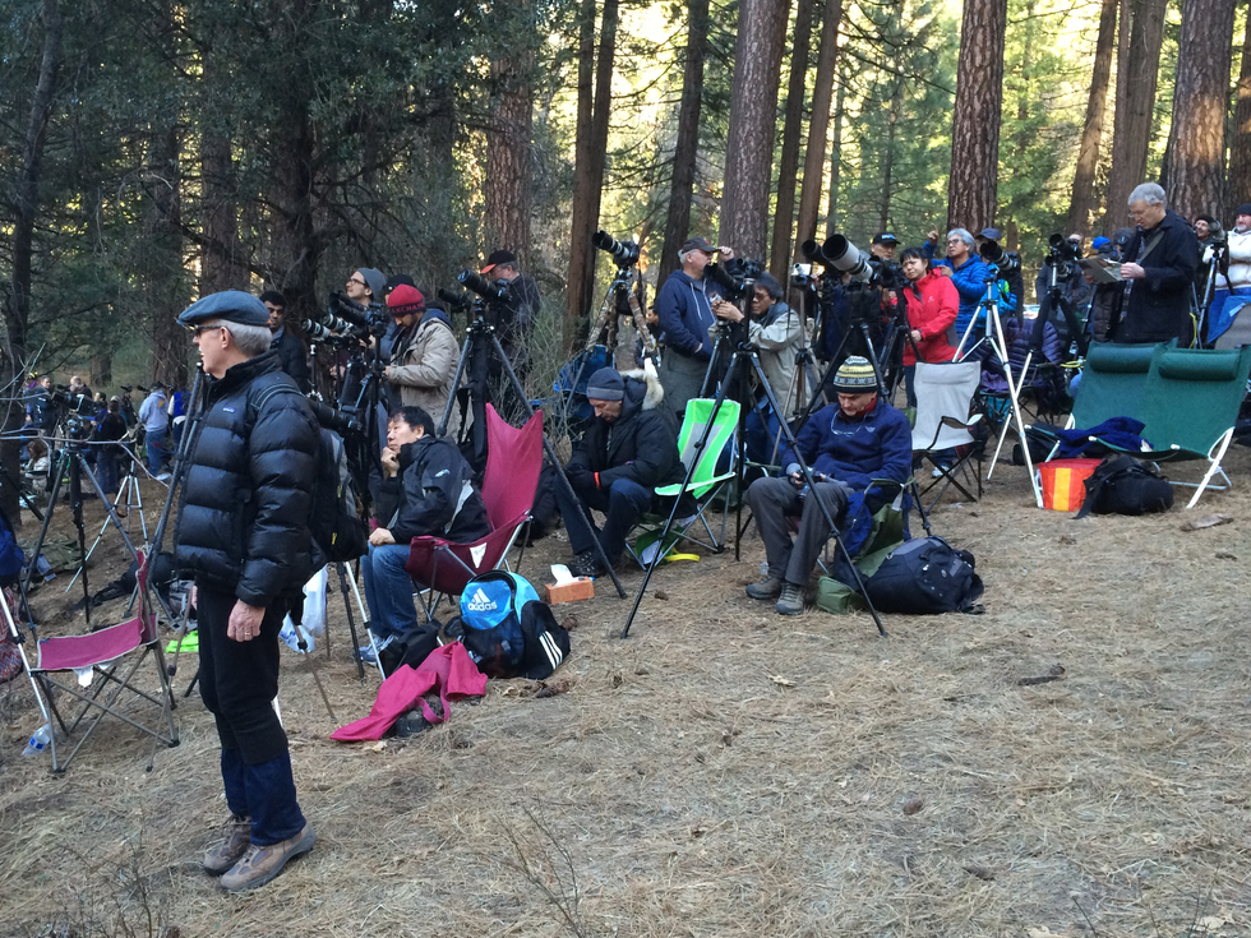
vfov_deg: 40.7
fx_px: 1265
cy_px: 487
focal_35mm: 35
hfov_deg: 52.3
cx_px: 497
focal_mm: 4.15
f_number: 2.2
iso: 64
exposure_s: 1/30
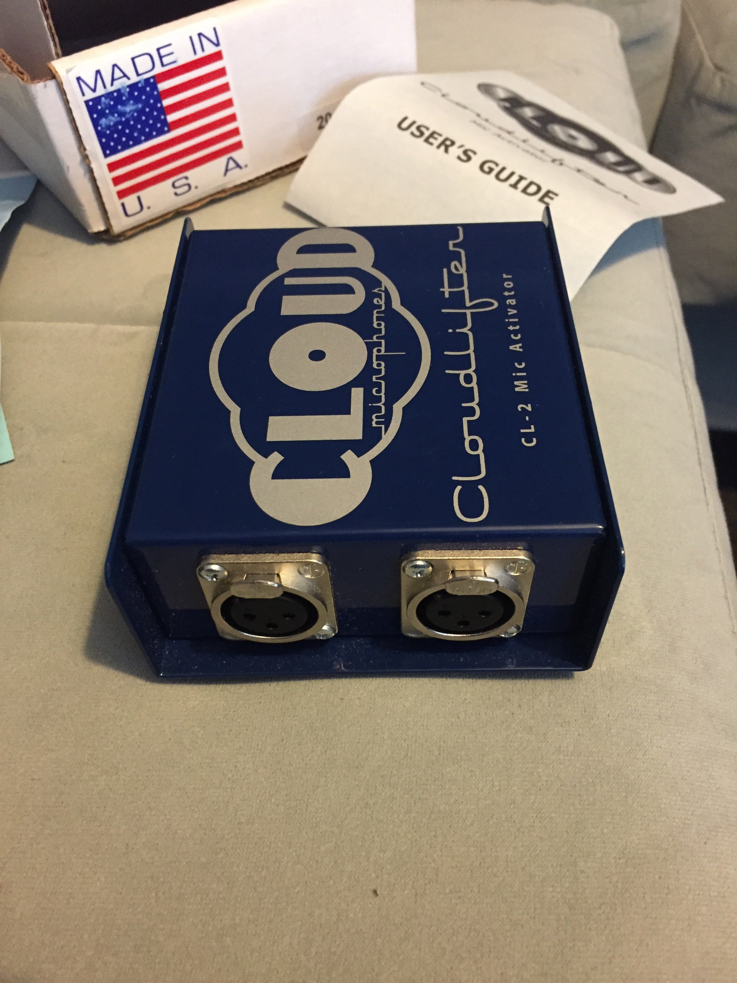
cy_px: 492
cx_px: 368
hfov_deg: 48.2
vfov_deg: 61.7
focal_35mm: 29
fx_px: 823
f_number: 2.2
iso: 250
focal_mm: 4.15
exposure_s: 1/25
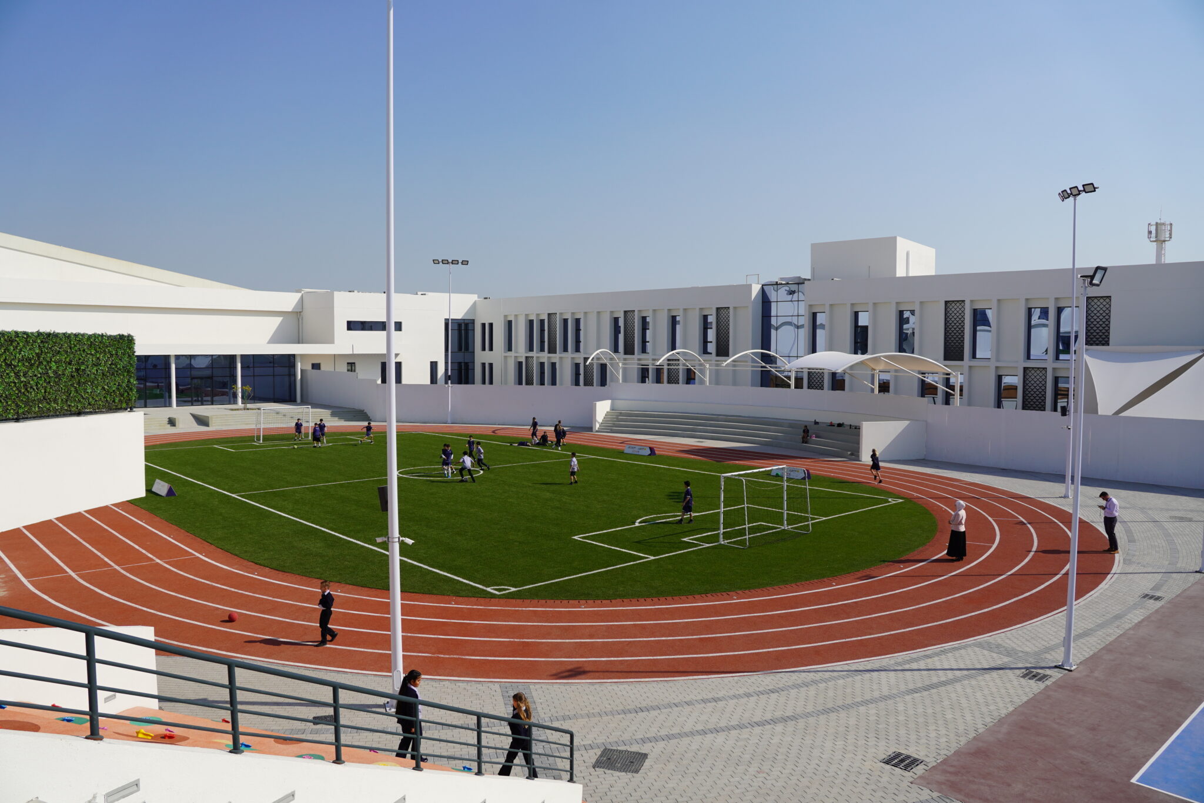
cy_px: 402
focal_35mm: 26
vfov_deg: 50.4
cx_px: 602
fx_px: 853
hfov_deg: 70.4
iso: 100
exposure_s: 1/1250
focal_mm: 17
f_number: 5
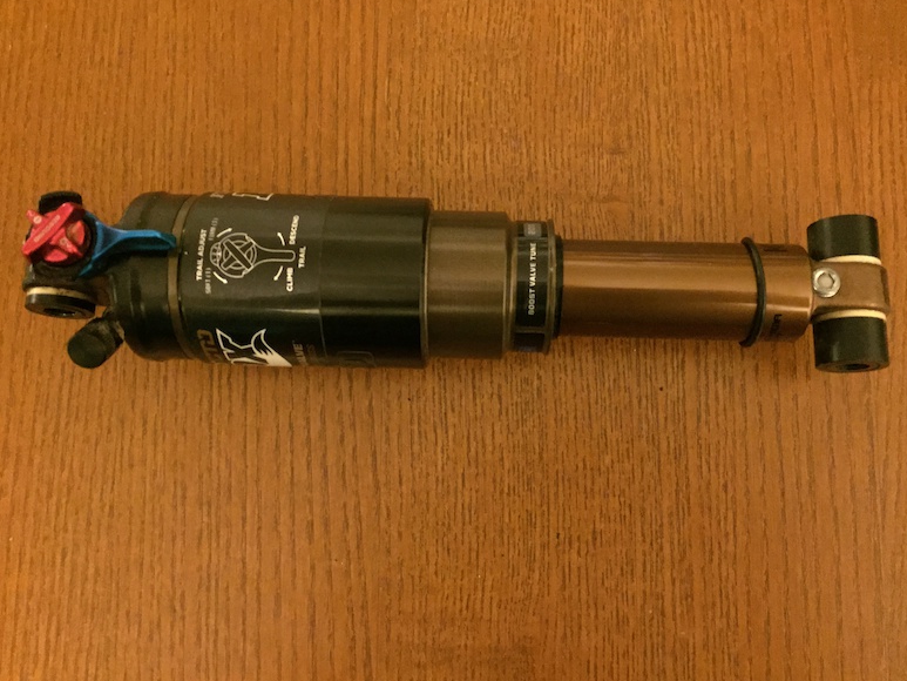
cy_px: 337
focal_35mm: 30
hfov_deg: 60.0
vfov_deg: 46.8
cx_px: 451
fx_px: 786
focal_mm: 4.15
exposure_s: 1/15
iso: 1000
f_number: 2.2
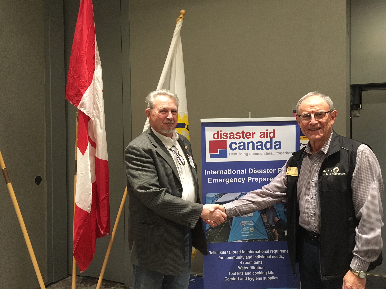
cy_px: 144
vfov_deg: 48.2
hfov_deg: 61.7
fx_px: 323
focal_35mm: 29
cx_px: 193
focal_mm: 4.15
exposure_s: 1/24
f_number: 2.2
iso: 200
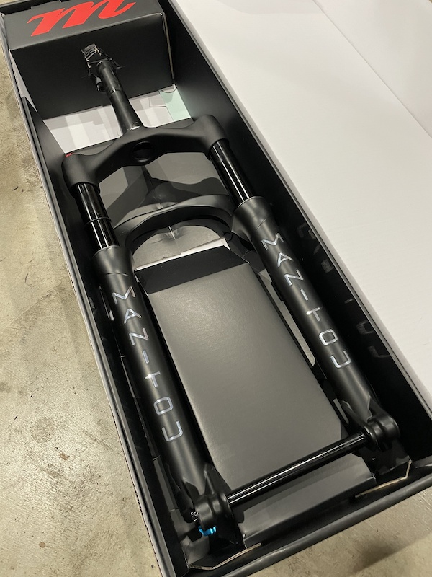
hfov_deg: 53.1
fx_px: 433
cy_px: 288
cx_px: 216
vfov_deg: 67.3
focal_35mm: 26
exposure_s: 1/60
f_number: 1.6
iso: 250
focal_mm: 4.2
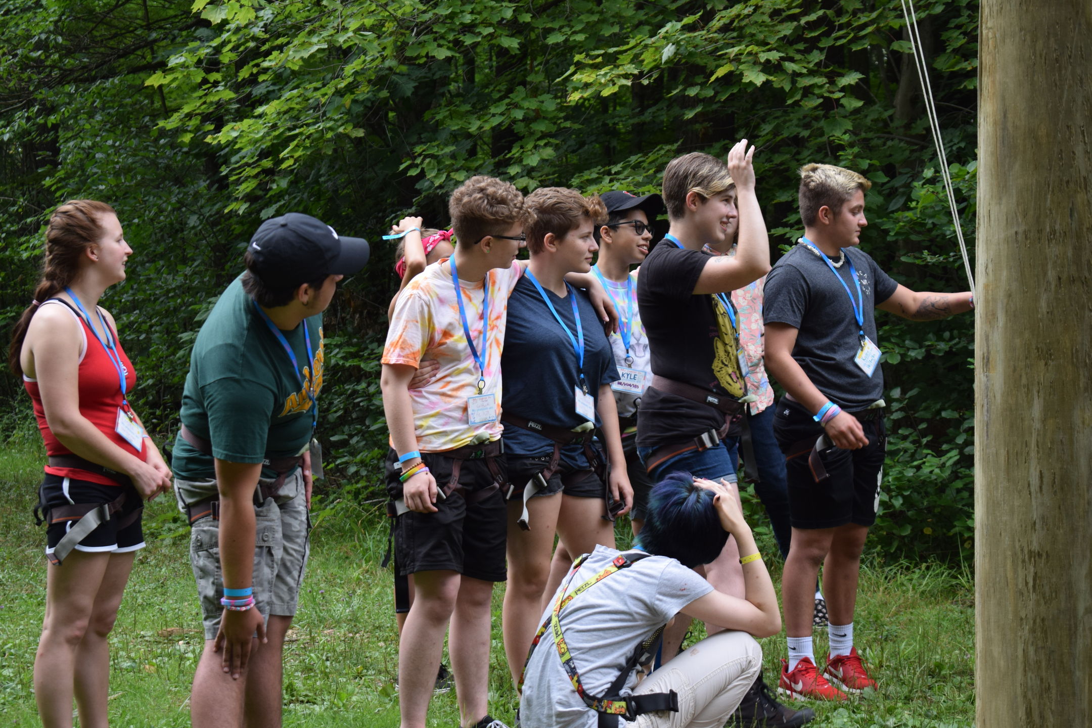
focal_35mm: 82
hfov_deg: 24.6
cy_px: 364
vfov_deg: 16.6
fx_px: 2502
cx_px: 546
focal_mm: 55
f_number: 5.6
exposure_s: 1/100
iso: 400
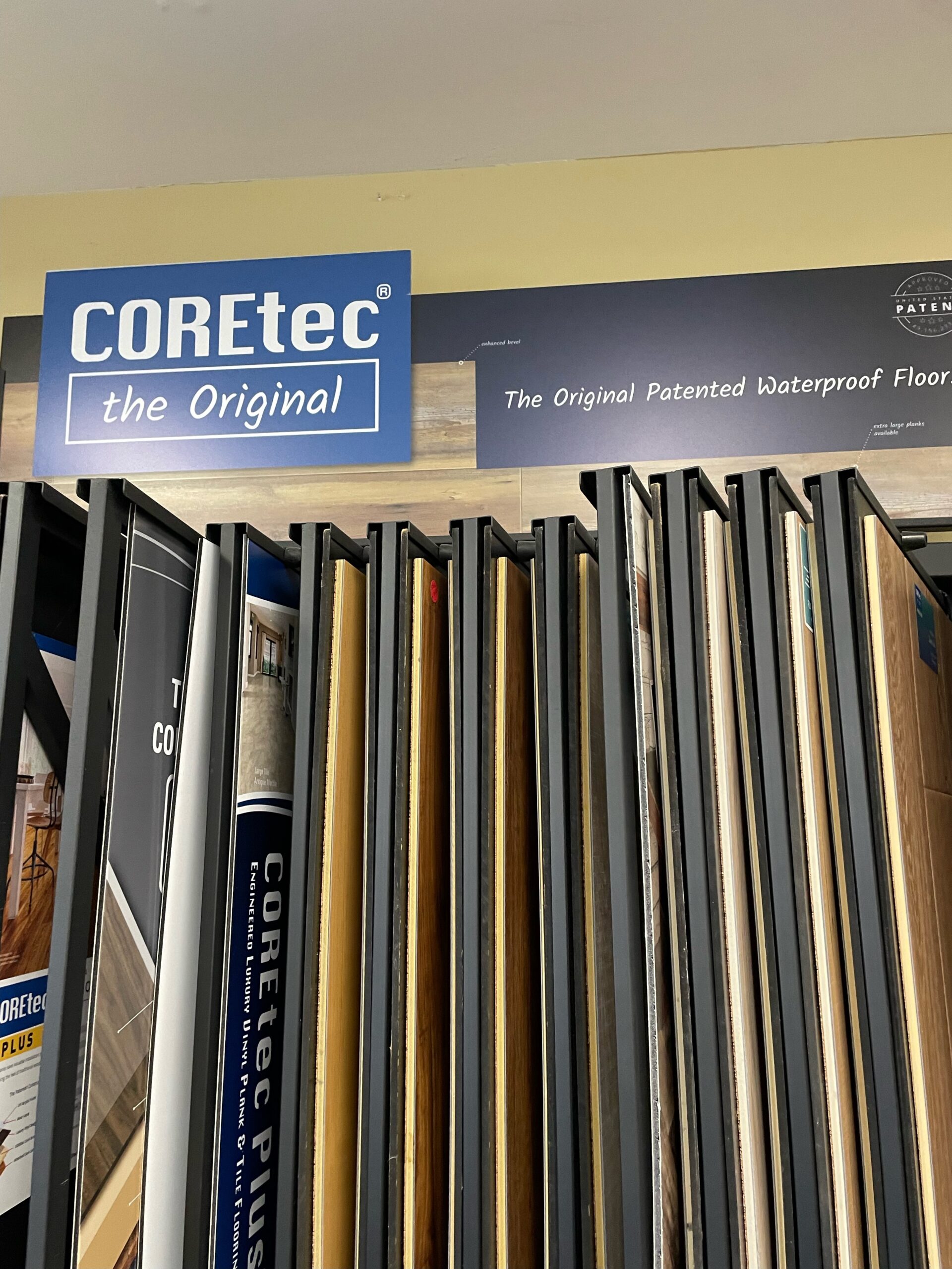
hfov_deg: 53.1
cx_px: 476
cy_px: 634
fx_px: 953
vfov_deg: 67.3
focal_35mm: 26
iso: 320
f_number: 1.6
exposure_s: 1/60
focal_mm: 4.2
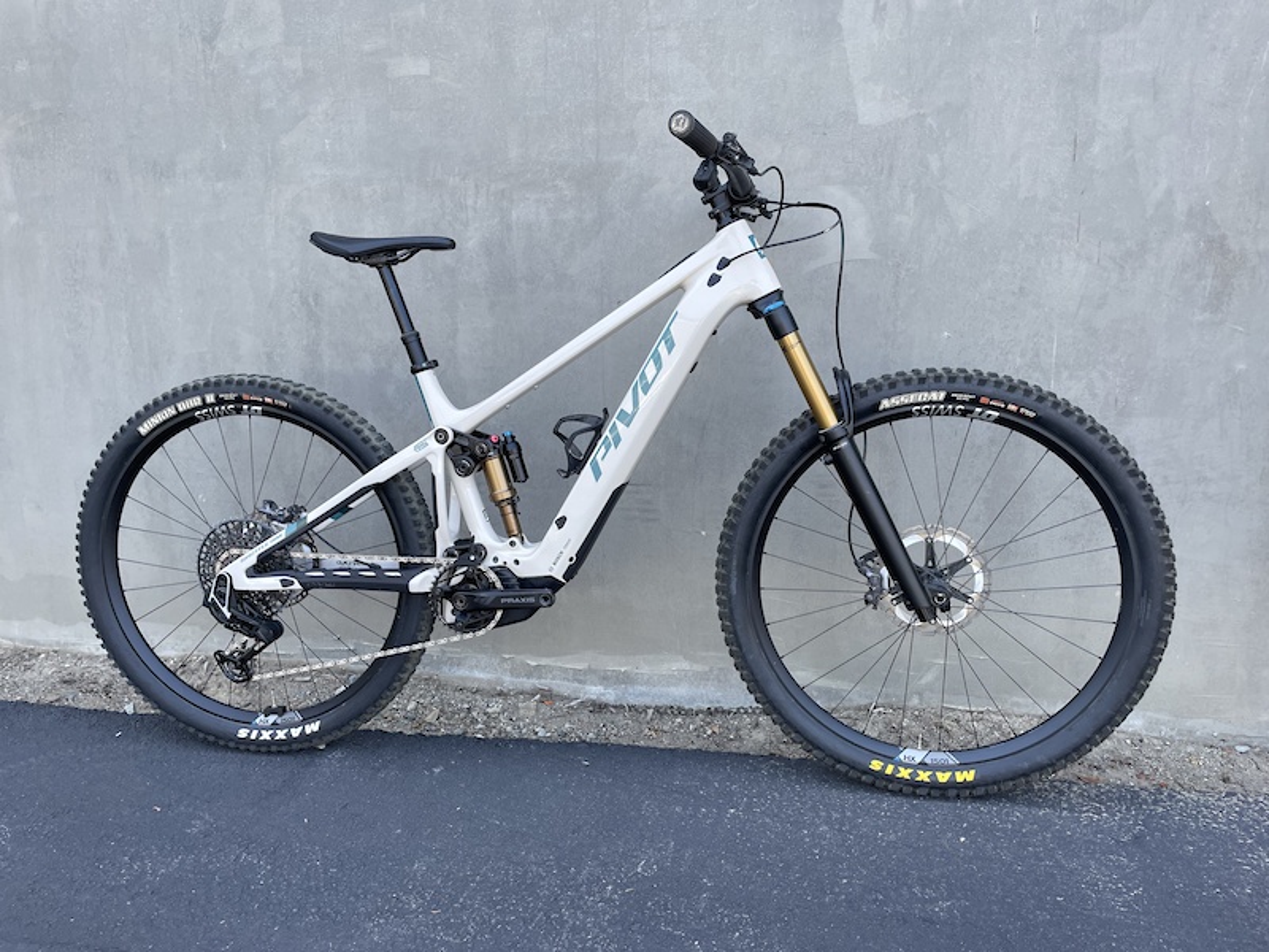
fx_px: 953
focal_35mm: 26
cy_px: 476
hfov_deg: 67.3
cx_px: 634
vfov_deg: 53.1
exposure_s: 1/191
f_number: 1.6
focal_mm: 4.2
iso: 32
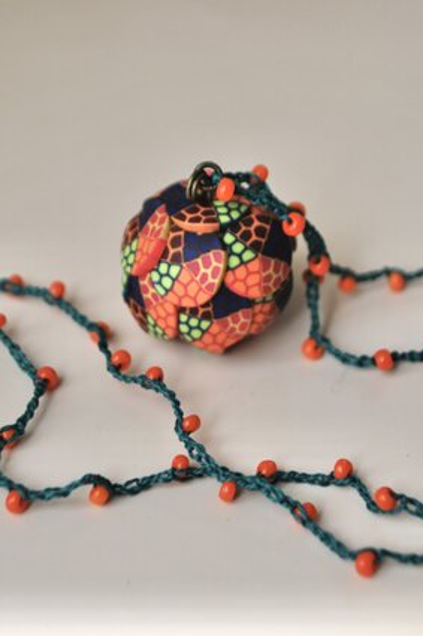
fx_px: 1517
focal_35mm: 86
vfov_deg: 23.7
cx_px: 239
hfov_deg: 15.9
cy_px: 317
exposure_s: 1/80
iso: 200
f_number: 5.3
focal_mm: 38
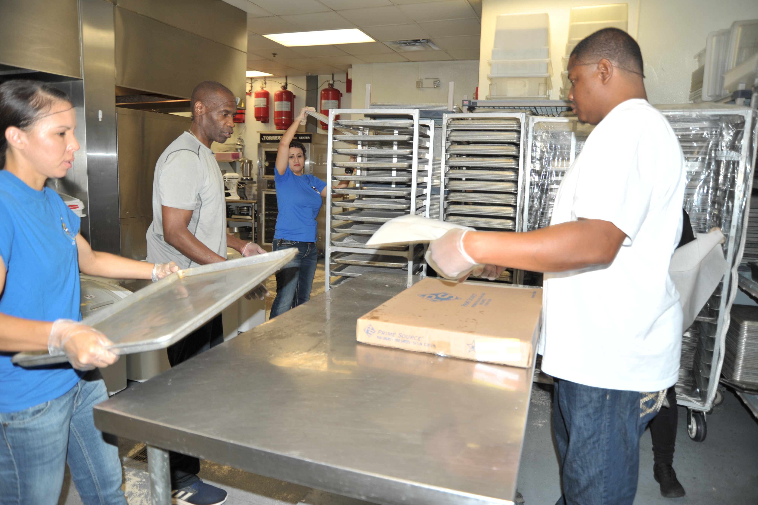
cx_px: 366
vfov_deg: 51.3
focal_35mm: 25
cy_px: 243
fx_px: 526
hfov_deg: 71.5
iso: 250
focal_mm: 24
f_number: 3.5
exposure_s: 1/60
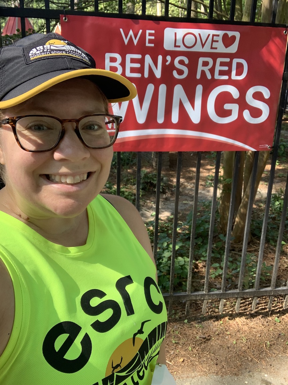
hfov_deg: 44.2
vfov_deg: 56.8
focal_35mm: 32
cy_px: 192
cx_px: 144
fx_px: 355
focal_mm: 2.87
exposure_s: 1/121
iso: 64
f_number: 2.2
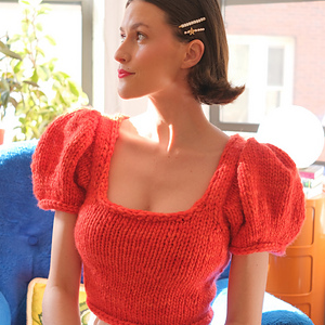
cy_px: 157
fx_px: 616
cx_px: 157
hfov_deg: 29.5
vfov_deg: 29.5
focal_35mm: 58
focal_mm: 27
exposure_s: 1/100
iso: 500
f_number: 2.8
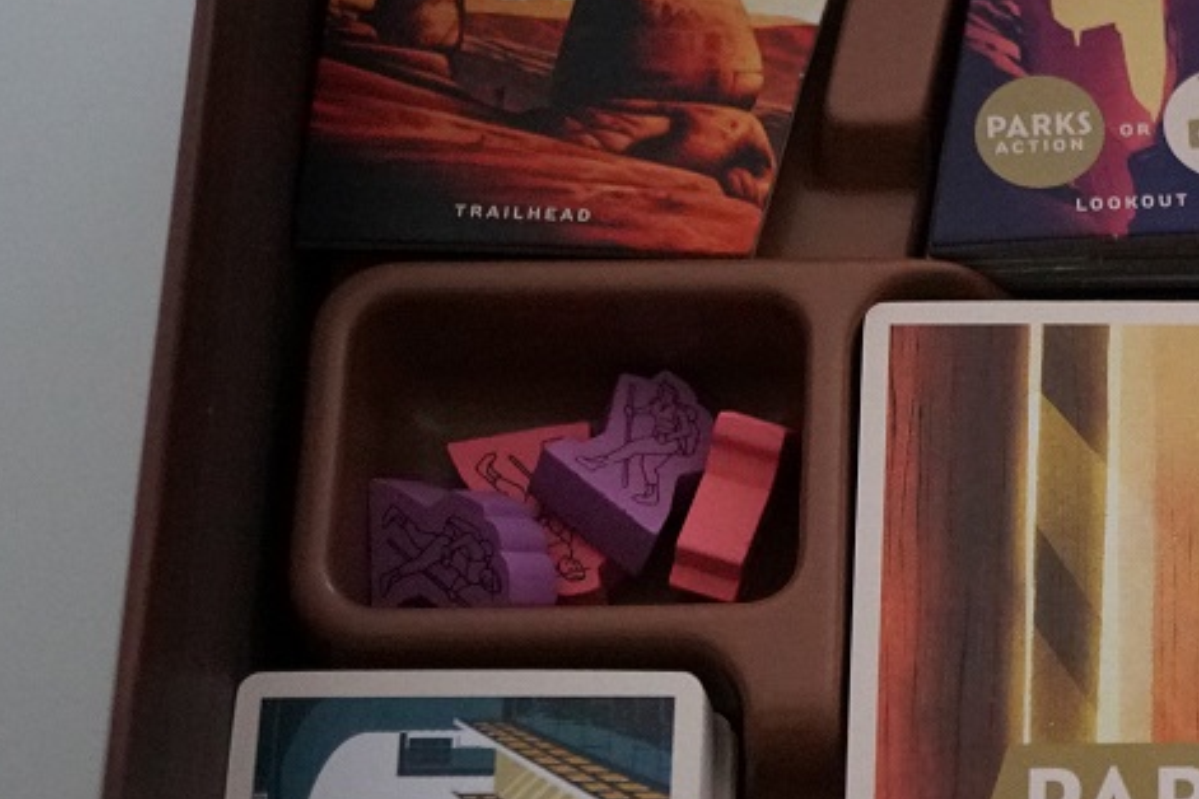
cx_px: 1252
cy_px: 438
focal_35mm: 109
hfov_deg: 18.2
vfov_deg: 12.6
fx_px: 3630
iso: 6400
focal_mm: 30
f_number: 3.5
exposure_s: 1/25
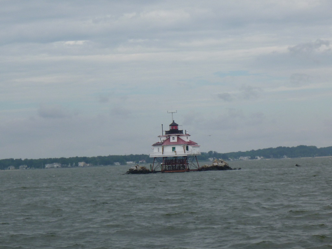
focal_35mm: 140
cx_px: 166
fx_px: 1343
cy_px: 124
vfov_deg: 10.6
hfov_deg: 14.1
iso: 100
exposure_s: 1/400
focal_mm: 18
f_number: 5.7
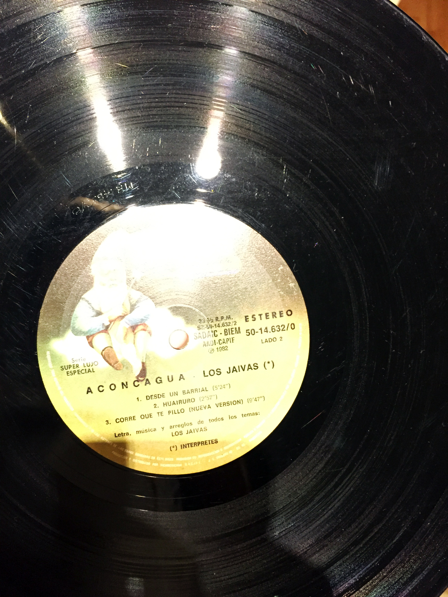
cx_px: 224
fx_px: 500
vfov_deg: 61.7
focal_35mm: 29
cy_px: 298
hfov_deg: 48.2
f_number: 2.2
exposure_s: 1/15
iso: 320
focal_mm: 4.15
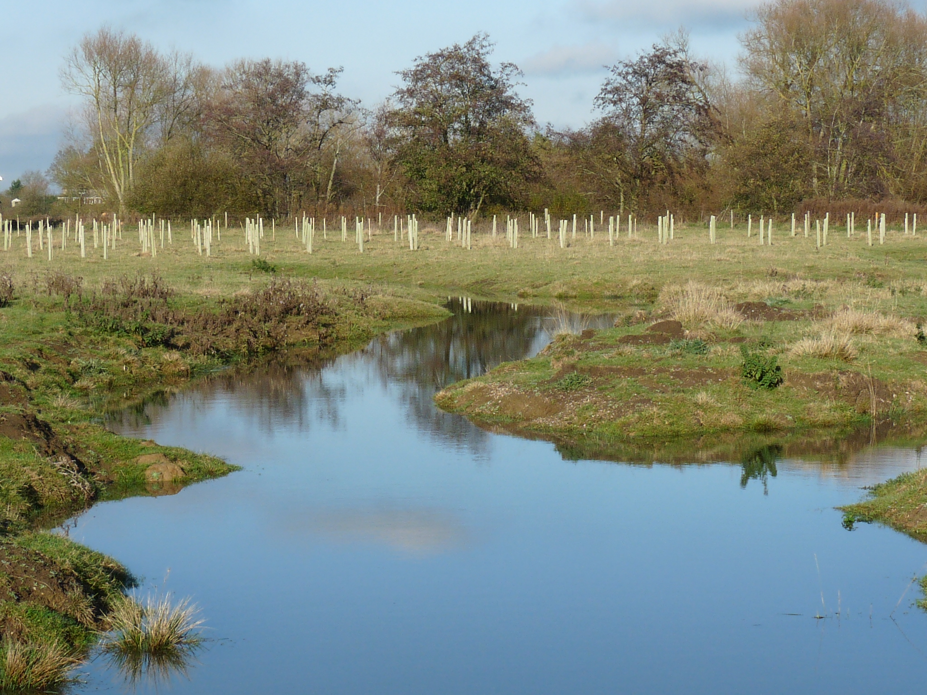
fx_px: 2544
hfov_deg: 20.7
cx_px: 464
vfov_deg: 15.6
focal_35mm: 95
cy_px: 348
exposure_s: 1/320
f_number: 5.6
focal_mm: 9.5
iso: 100
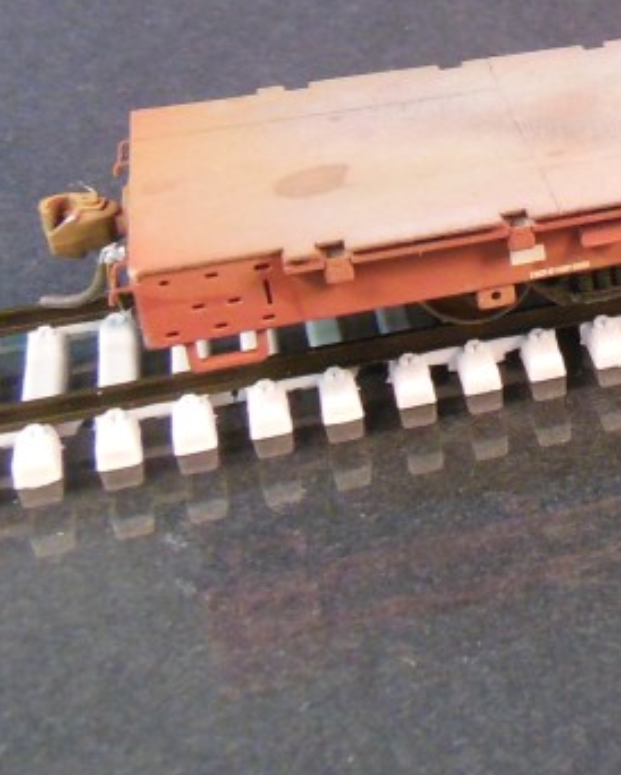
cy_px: 120
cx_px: 1079
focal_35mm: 73
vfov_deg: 25.5
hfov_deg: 17.5
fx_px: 1676
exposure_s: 1/30
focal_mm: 4.5
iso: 400
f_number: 3.2
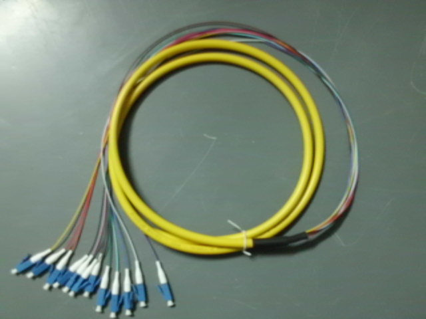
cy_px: 160
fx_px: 443
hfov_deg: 51.4
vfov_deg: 39.7
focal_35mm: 36
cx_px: 213
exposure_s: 1/5
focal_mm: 6.3
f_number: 2.9
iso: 400
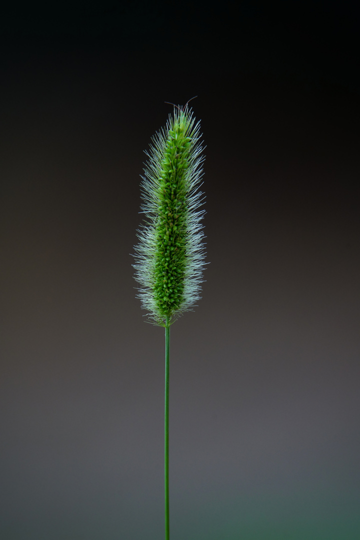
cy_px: 270
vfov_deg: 3.4
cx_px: 180
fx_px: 8999
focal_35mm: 600
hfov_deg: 2.3
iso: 800
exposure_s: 1/250
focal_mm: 600
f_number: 6.7
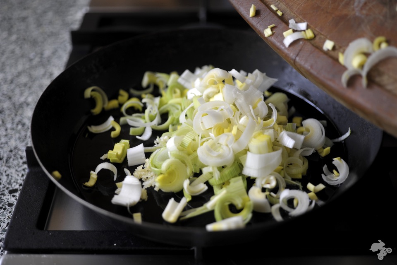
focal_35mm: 55
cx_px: 198
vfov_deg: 24.6
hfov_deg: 36.2
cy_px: 132
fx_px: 606
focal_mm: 55
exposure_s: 1/100
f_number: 2.8
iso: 400
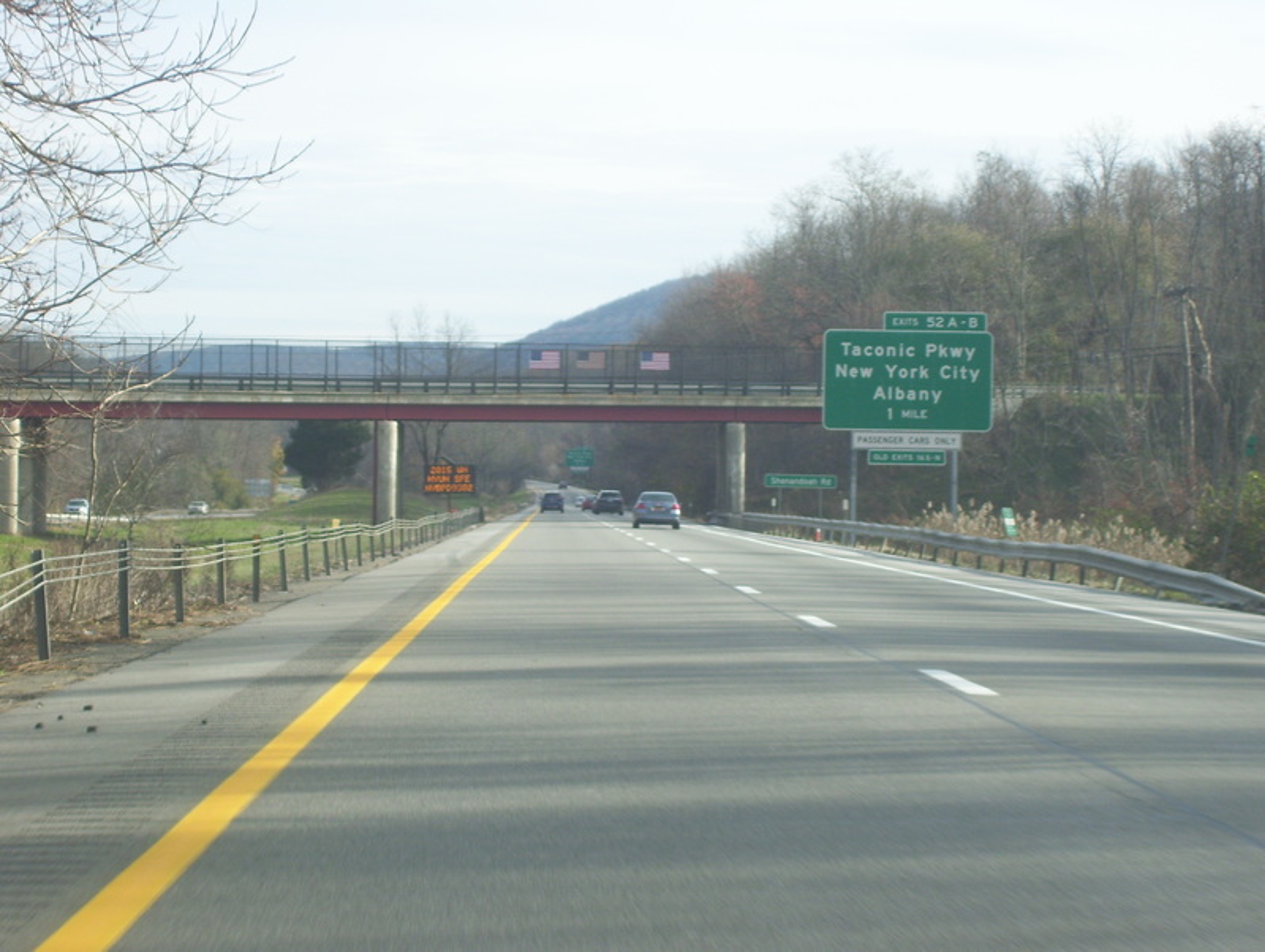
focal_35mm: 108
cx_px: 632
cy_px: 476
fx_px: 3951
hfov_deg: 18.2
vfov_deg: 13.7
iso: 80
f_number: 4.6
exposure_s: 1/250
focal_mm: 18
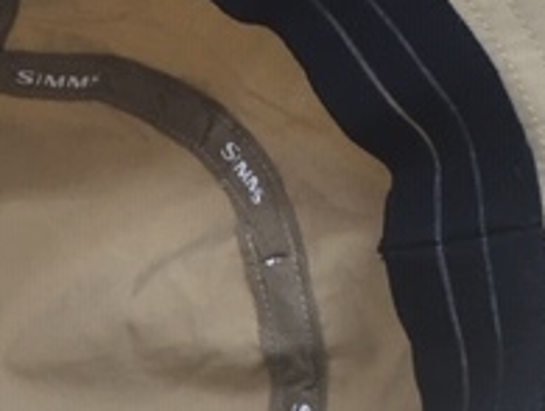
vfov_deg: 15.6
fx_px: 1498
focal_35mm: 95
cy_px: 260
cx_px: 70
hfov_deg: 20.3
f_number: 2.2
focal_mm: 4.15
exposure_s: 1/30
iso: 100
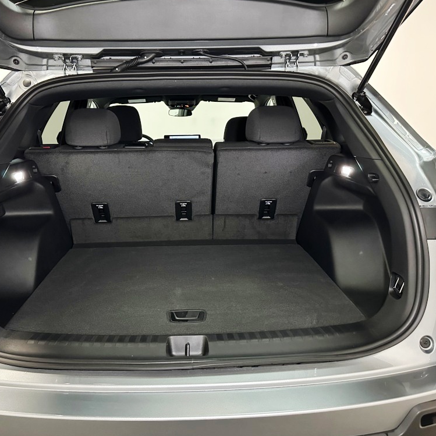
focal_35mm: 29
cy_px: 215
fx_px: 413
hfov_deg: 55.4
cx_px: 187
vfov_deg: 55.6
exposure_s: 1/30
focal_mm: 6.86
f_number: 1.78
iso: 800
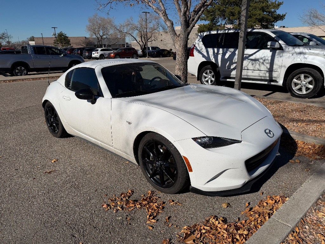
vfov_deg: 56.8
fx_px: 225
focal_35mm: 24
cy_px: 122
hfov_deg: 71.6
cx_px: 162
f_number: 1.78
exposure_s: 1/11905
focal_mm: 6.76
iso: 80
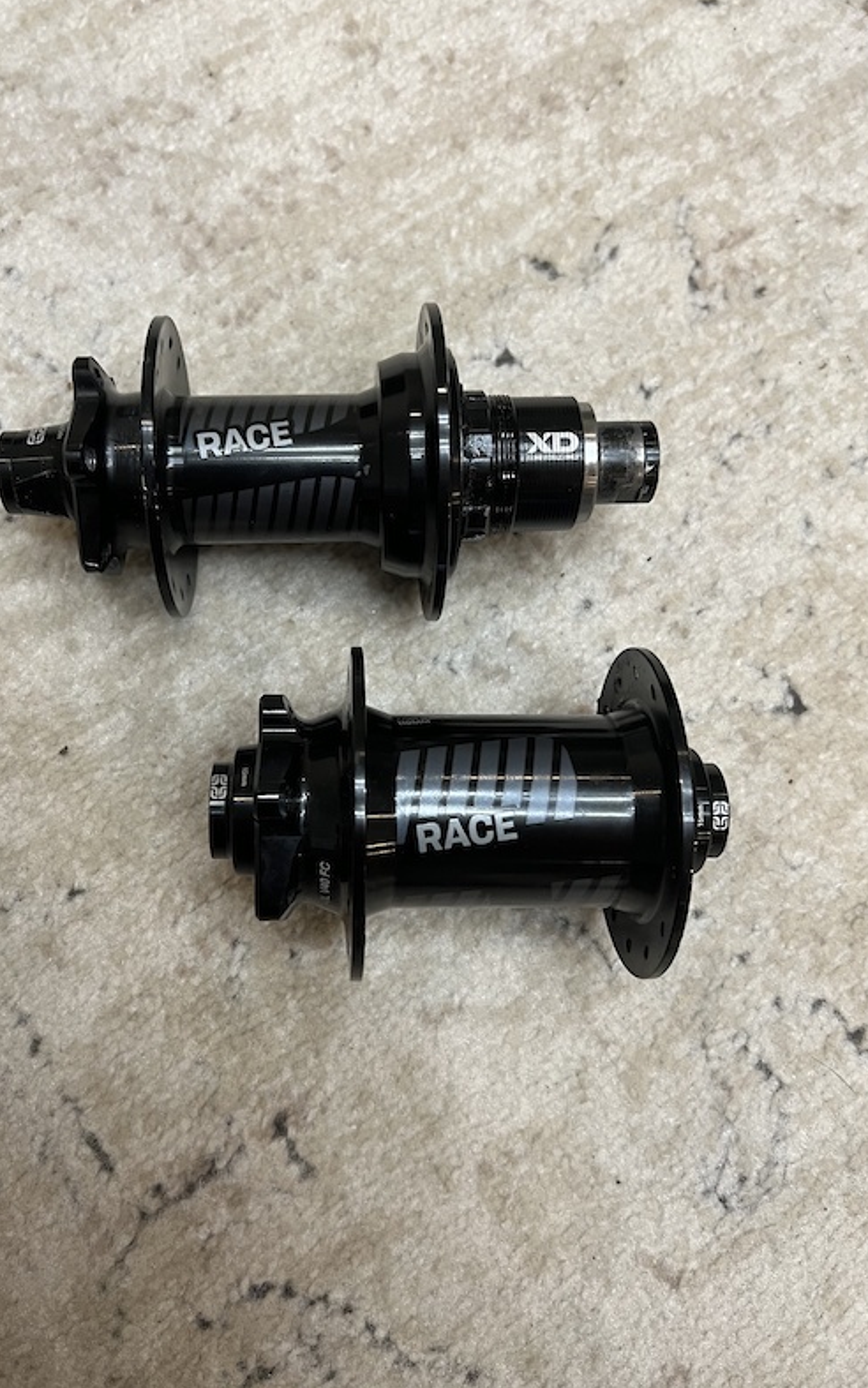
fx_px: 1060
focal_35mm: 28
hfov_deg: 44.4
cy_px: 684
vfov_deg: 66.5
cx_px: 378
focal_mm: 5.7
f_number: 1.5
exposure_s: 1/60
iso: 125
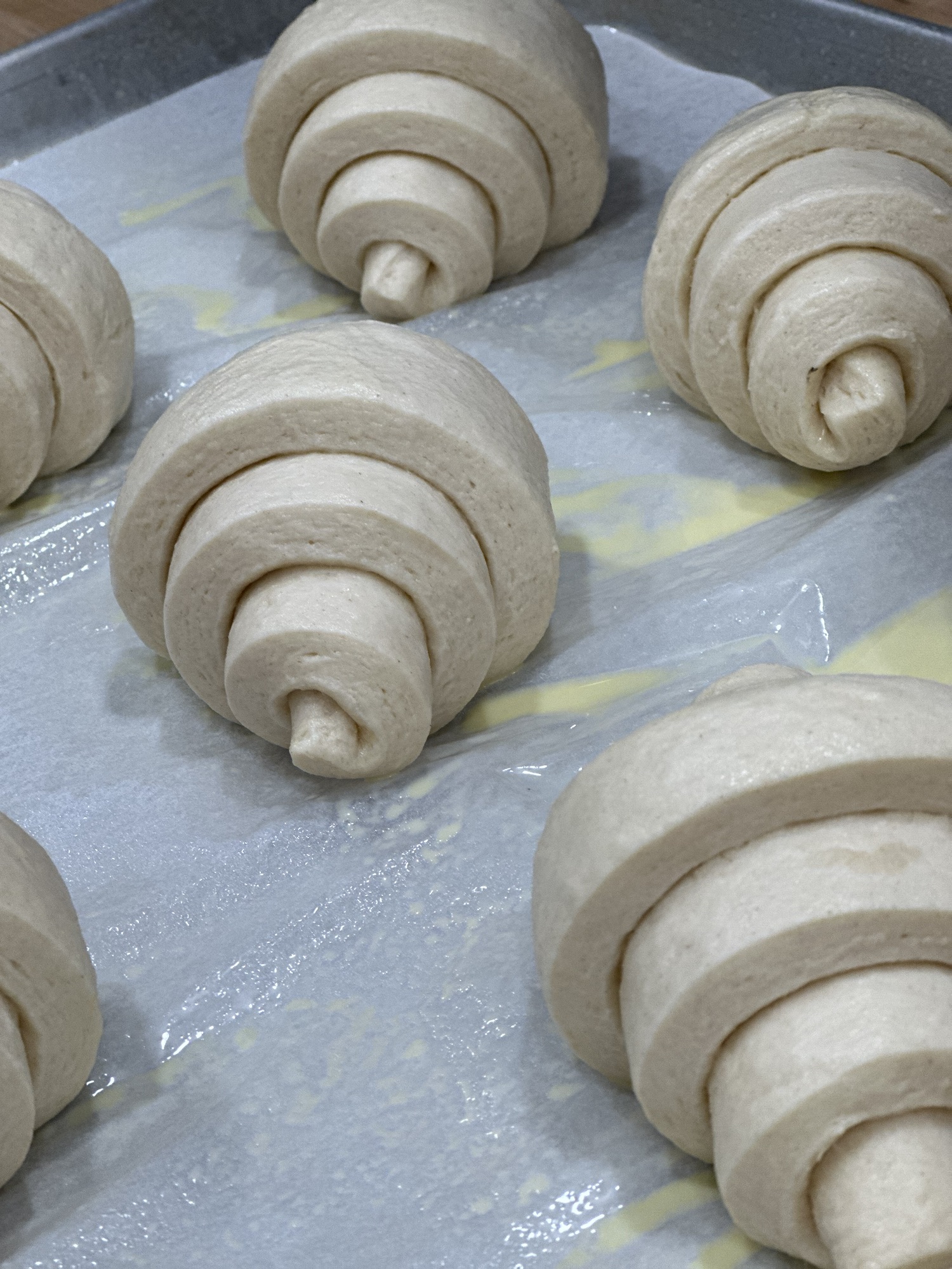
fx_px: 2824
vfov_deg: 25.3
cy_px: 634
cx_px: 476
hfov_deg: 19.1
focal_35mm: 77
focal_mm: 9
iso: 200
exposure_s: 1/120
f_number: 2.8
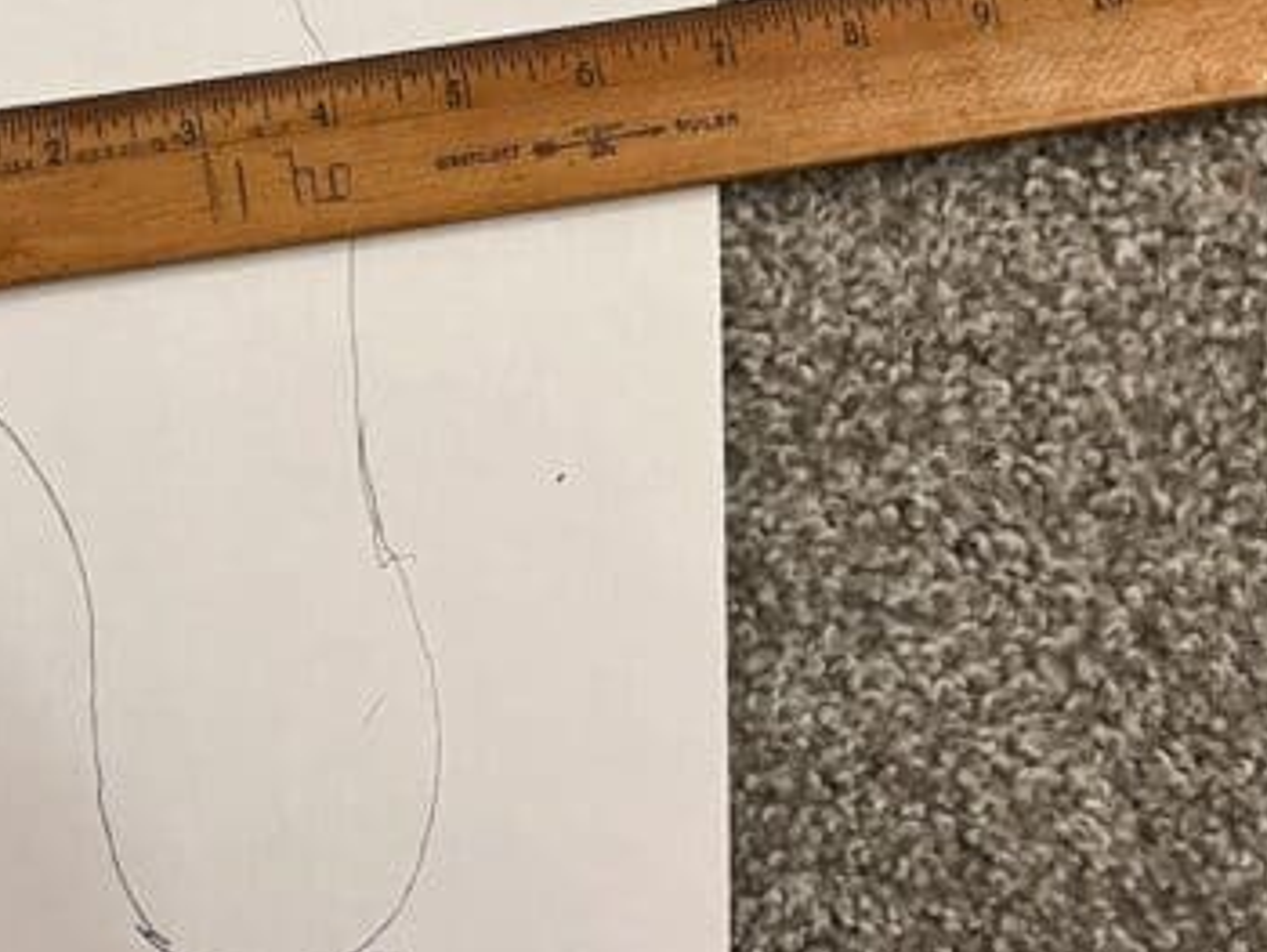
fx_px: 2088
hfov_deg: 33.4
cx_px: 387
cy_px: 282
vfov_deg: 25.5
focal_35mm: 57
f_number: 1.6
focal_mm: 5.1
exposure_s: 1/60
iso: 500
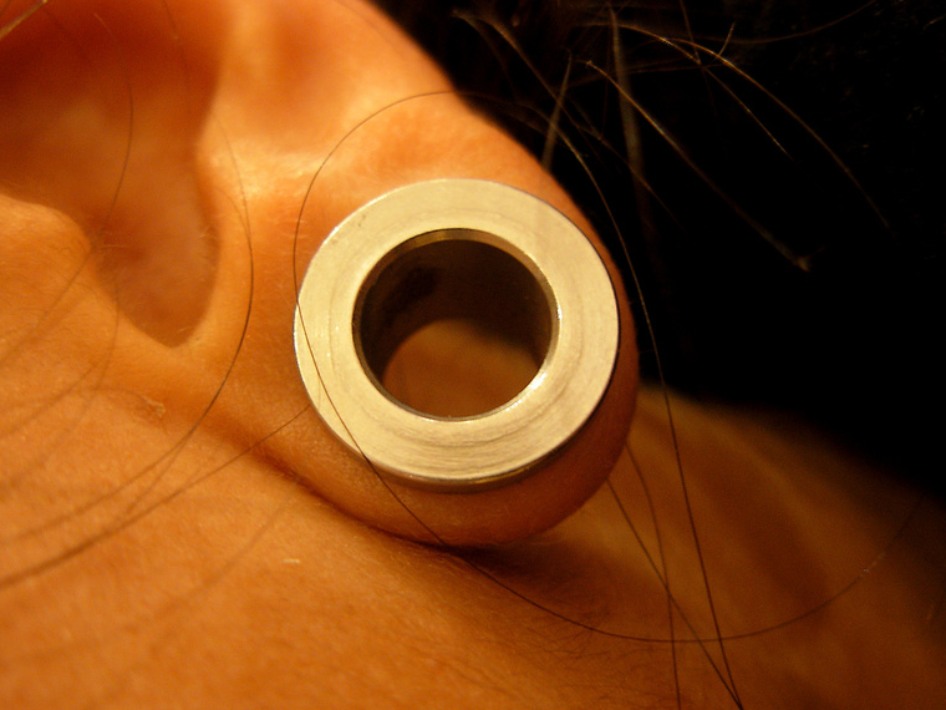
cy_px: 356
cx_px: 477
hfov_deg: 46.8
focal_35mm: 40
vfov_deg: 36.0
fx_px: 1093
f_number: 2.9
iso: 200
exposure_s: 1/5
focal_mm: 6.3
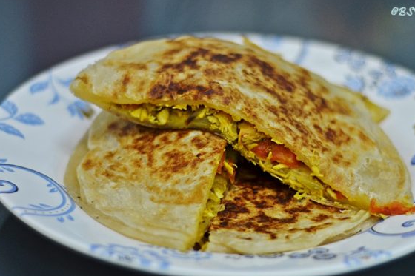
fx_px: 1049
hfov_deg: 22.4
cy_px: 141
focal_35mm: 91
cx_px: 233
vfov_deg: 15.0
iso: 400
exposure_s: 1/60
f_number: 2
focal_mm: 50
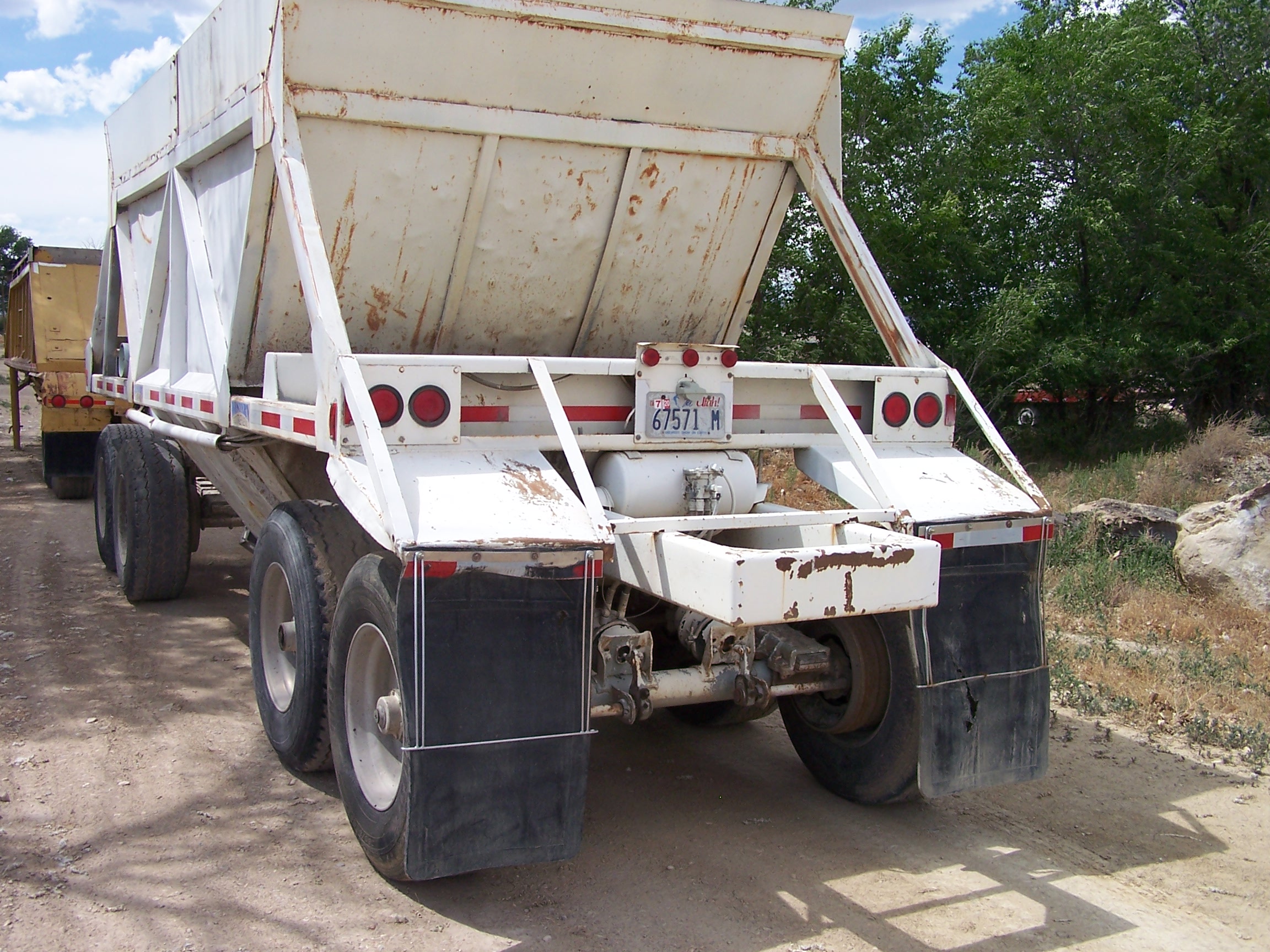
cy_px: 476
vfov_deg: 37.7
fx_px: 1394
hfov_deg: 49.0
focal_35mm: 38
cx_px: 635
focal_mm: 6.3
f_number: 4
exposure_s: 1/750
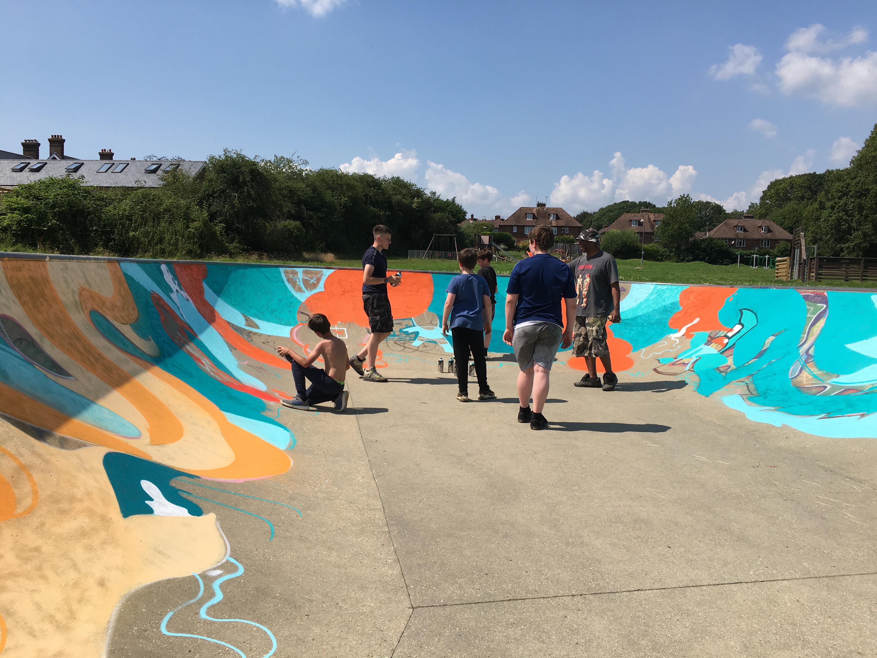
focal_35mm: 29
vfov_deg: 48.2
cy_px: 329
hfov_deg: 61.7
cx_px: 438
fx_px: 735
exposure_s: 1/2079
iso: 25
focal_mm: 4.15
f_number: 2.2
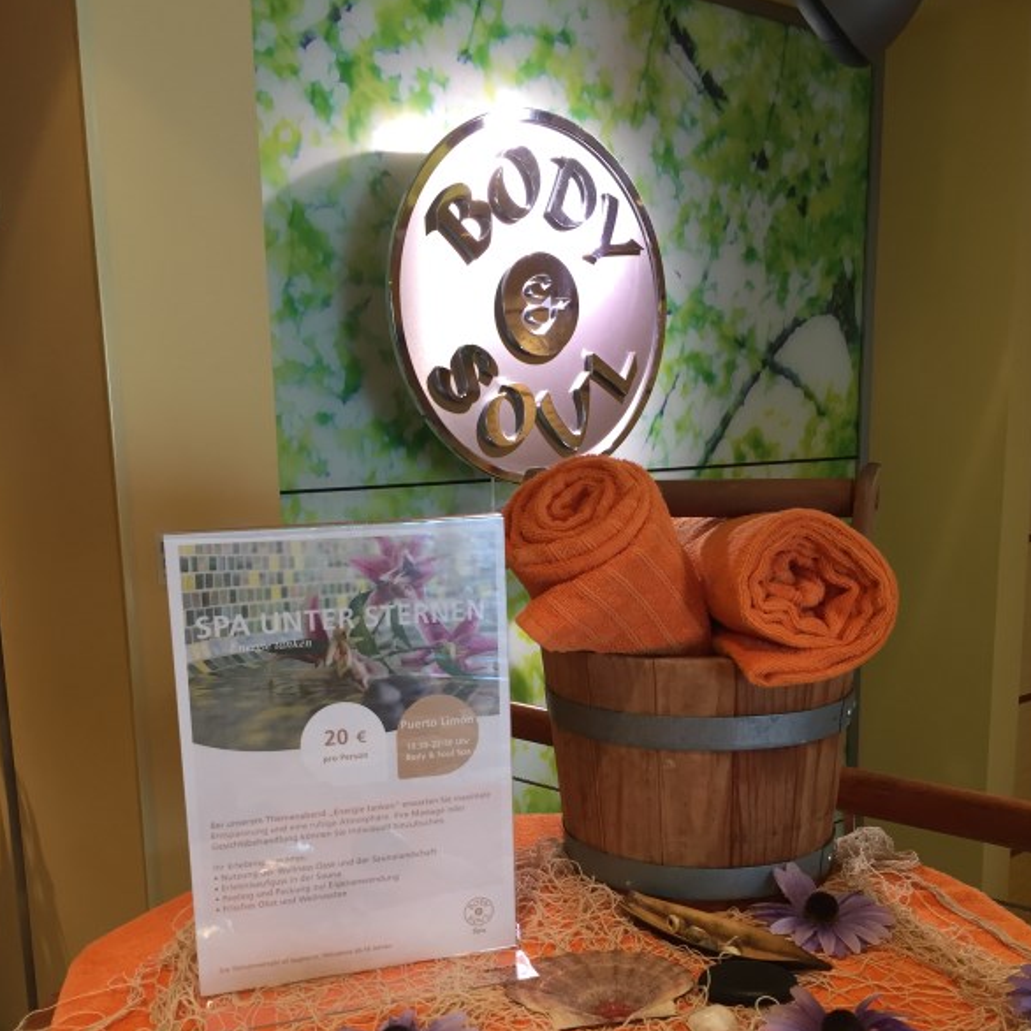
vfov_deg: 46.7
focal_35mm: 35
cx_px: 523
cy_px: 654
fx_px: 1179
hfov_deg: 47.2
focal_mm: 4.15
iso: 64
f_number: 2.2
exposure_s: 1/30
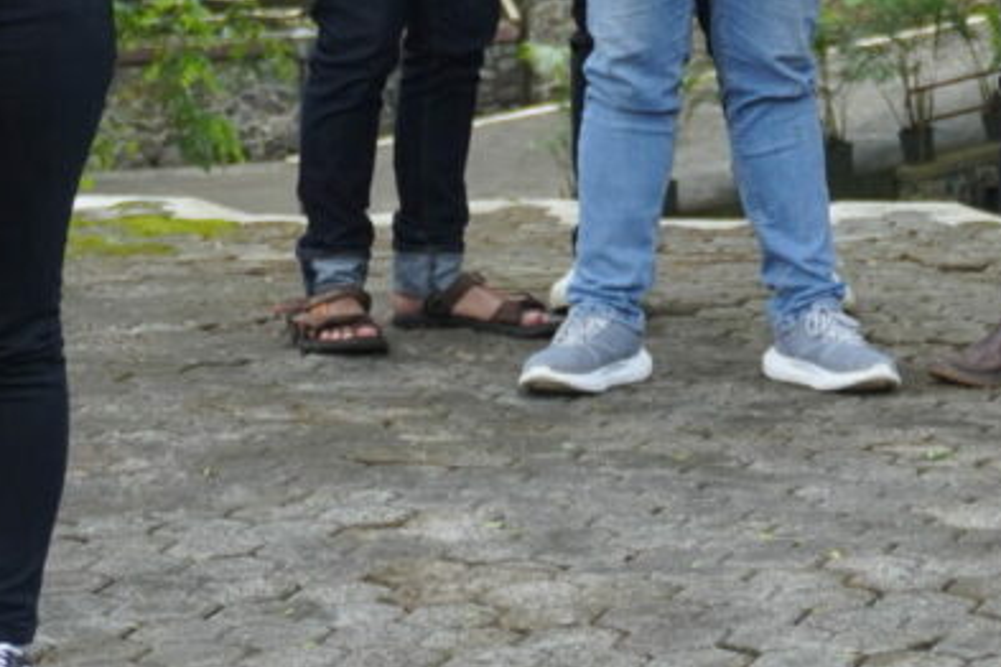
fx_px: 4725
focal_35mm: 170
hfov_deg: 12.0
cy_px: -512
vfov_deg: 7.8
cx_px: 917
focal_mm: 29
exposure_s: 1/160
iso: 400
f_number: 4.5
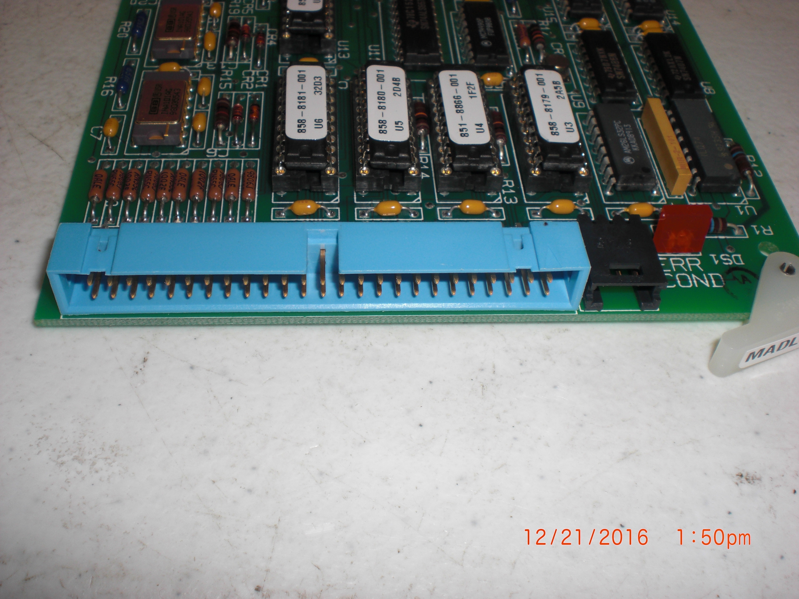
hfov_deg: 49.0
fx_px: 877
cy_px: 300
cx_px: 400
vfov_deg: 37.7
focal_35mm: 38
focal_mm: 6.3
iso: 64
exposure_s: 1/60
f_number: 5.6
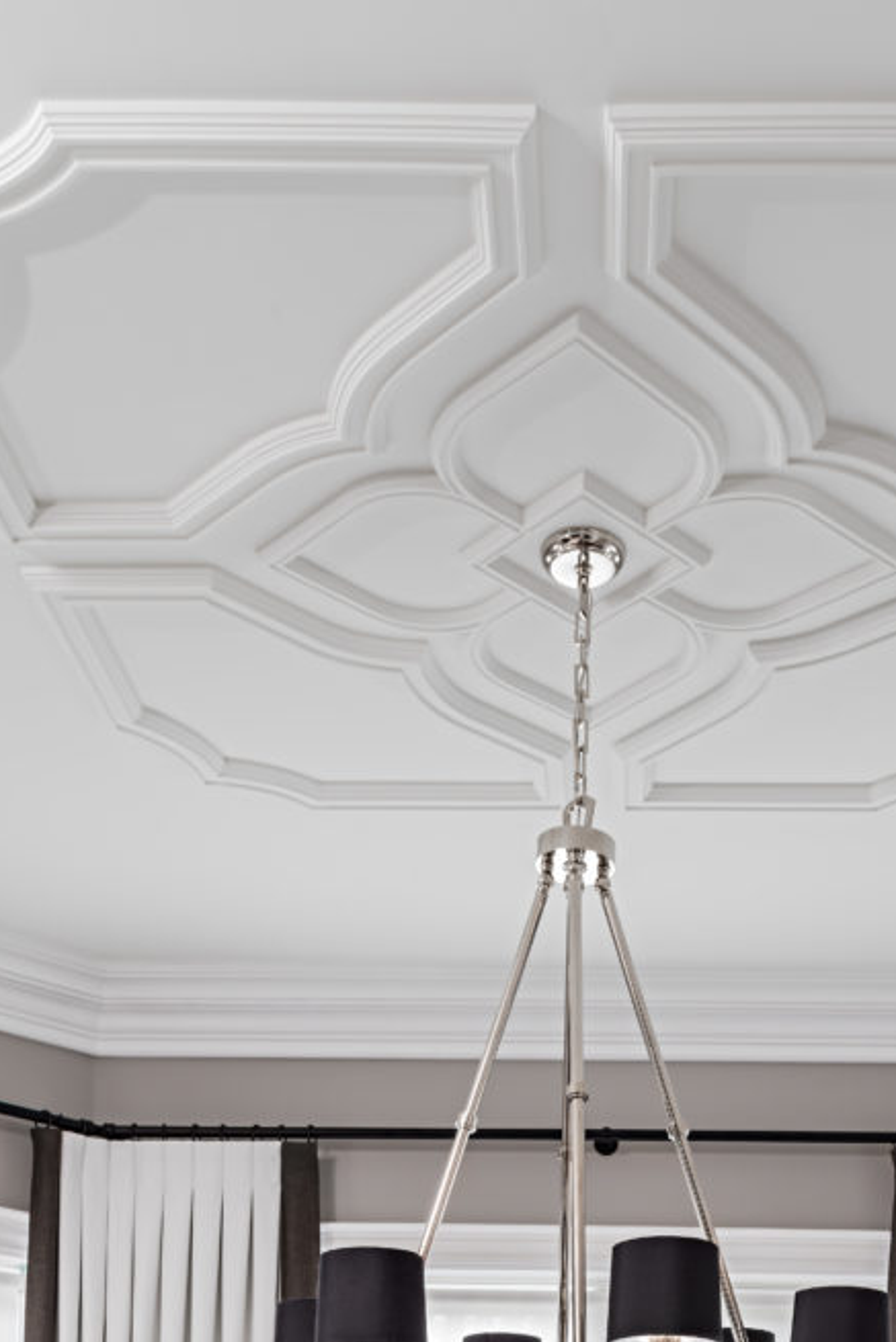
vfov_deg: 41.0
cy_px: 1211
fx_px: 1642
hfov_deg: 30.4
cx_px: 567
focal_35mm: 44
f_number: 13
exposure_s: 1.3
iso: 160
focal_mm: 24
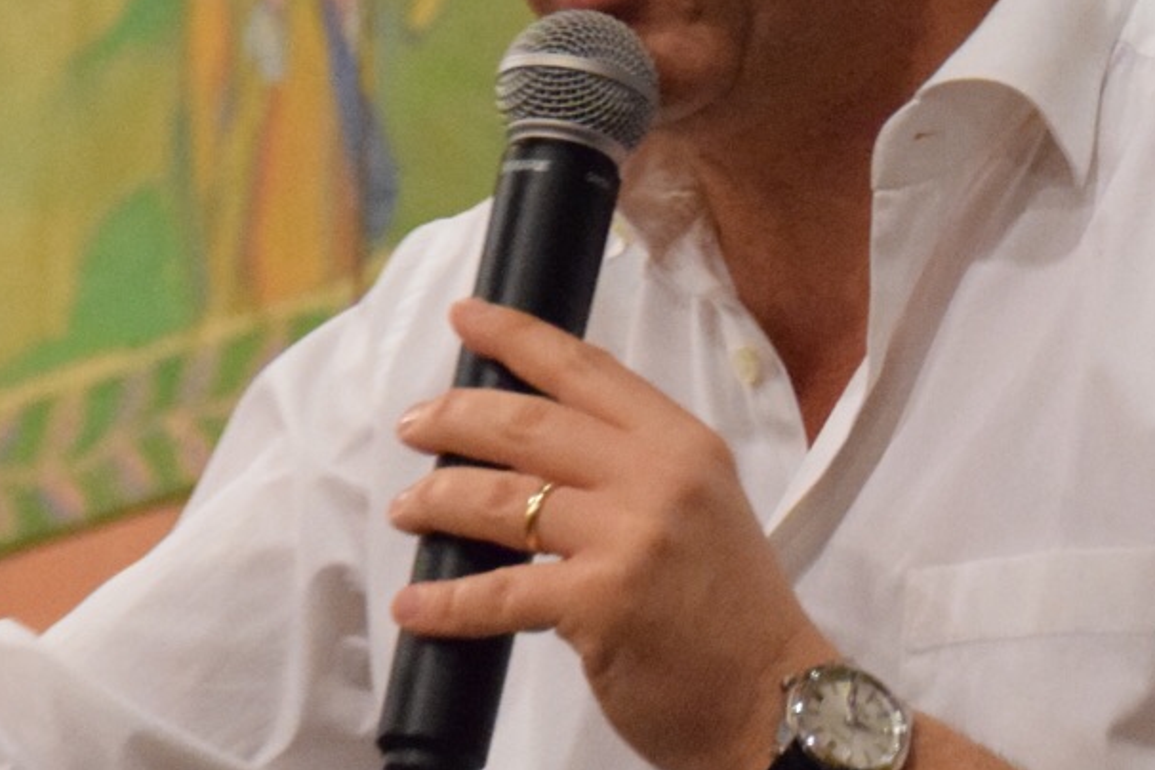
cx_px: 465
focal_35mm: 380
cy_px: 225
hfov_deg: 5.4
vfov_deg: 3.6
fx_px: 12191
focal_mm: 80
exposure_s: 1/60
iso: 6400
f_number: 5.3
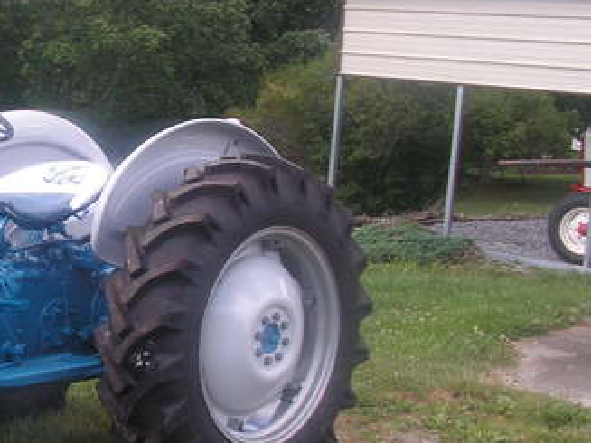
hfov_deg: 23.2
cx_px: -29
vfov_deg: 18.4
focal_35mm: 80
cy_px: 231
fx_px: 1365
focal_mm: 6.4
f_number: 4.8
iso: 50
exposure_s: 1/80
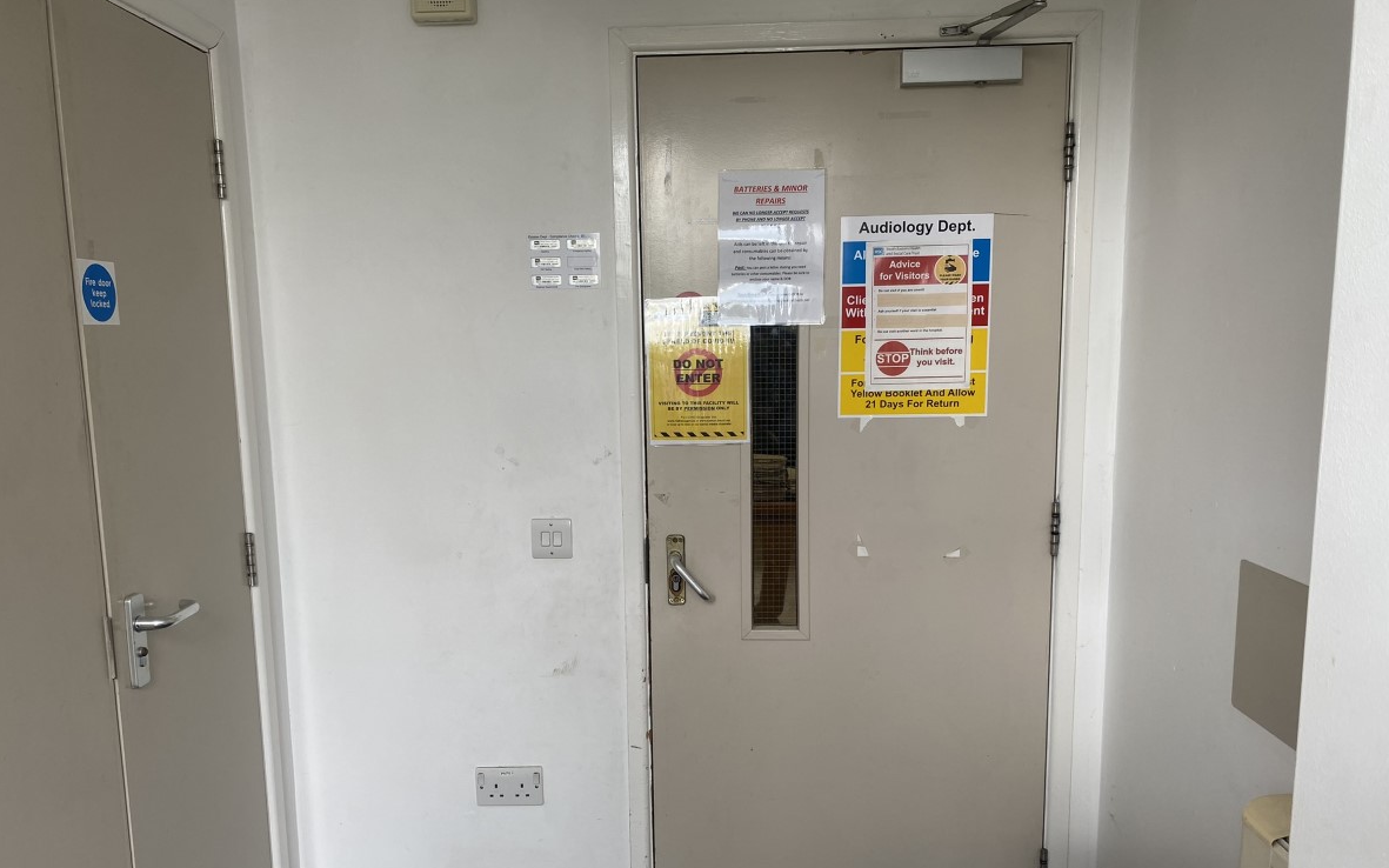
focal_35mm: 28
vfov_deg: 44.4
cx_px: 694
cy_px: 502
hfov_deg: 66.5
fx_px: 1060
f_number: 1.8
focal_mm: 4.25
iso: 40
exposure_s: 1/121
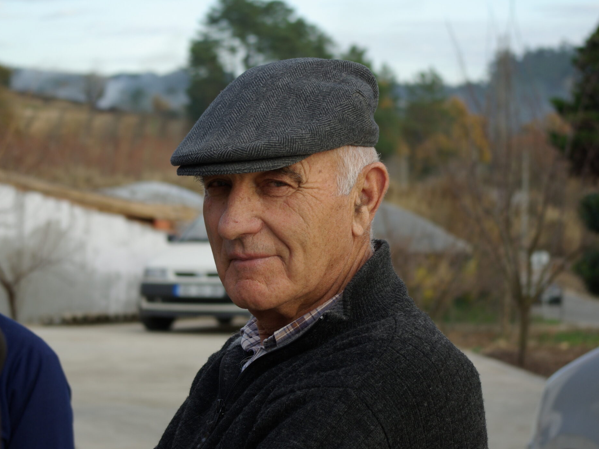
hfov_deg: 17.9
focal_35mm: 110
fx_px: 1898
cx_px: 296
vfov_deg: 13.5
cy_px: 227
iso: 100
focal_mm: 55
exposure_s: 1/90
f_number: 6.7
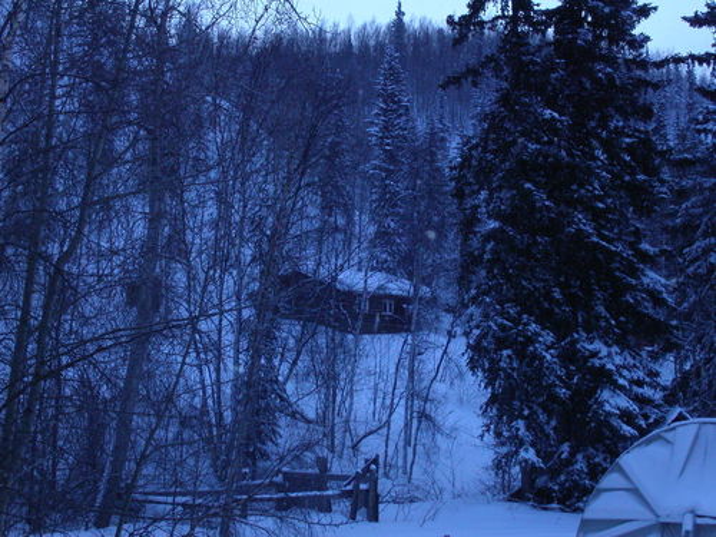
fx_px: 1696
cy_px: 268
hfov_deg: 23.8
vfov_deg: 18.0
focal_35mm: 82
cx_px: 358
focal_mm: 16.9
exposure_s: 1/60
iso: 200
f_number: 4
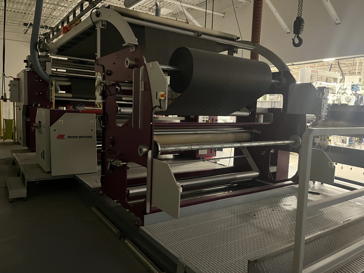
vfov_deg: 51.3
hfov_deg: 65.3
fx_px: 284
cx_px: 183
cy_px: 140
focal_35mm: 27
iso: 800
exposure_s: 1/30
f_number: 1.6
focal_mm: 5.1
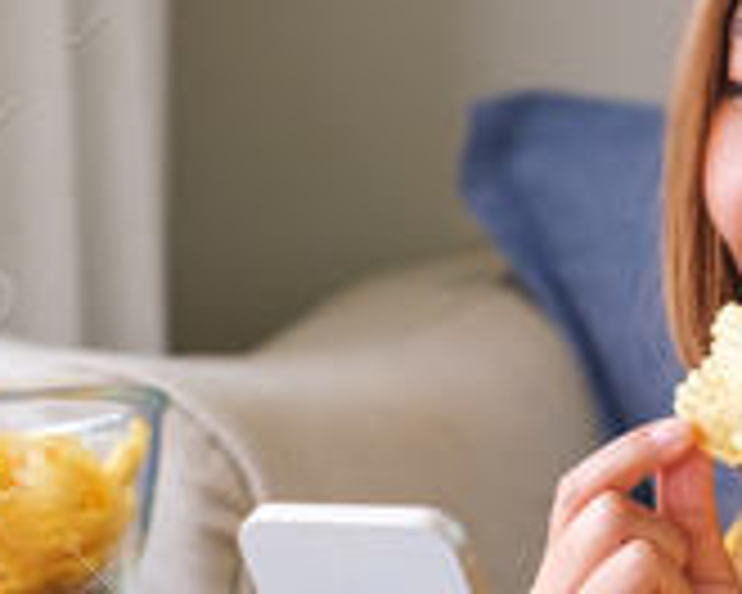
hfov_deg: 8.5
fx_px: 5007
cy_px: 506
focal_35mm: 228
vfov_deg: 6.8
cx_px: 472
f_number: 2.8
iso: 160
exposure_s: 1/75
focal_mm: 45.5
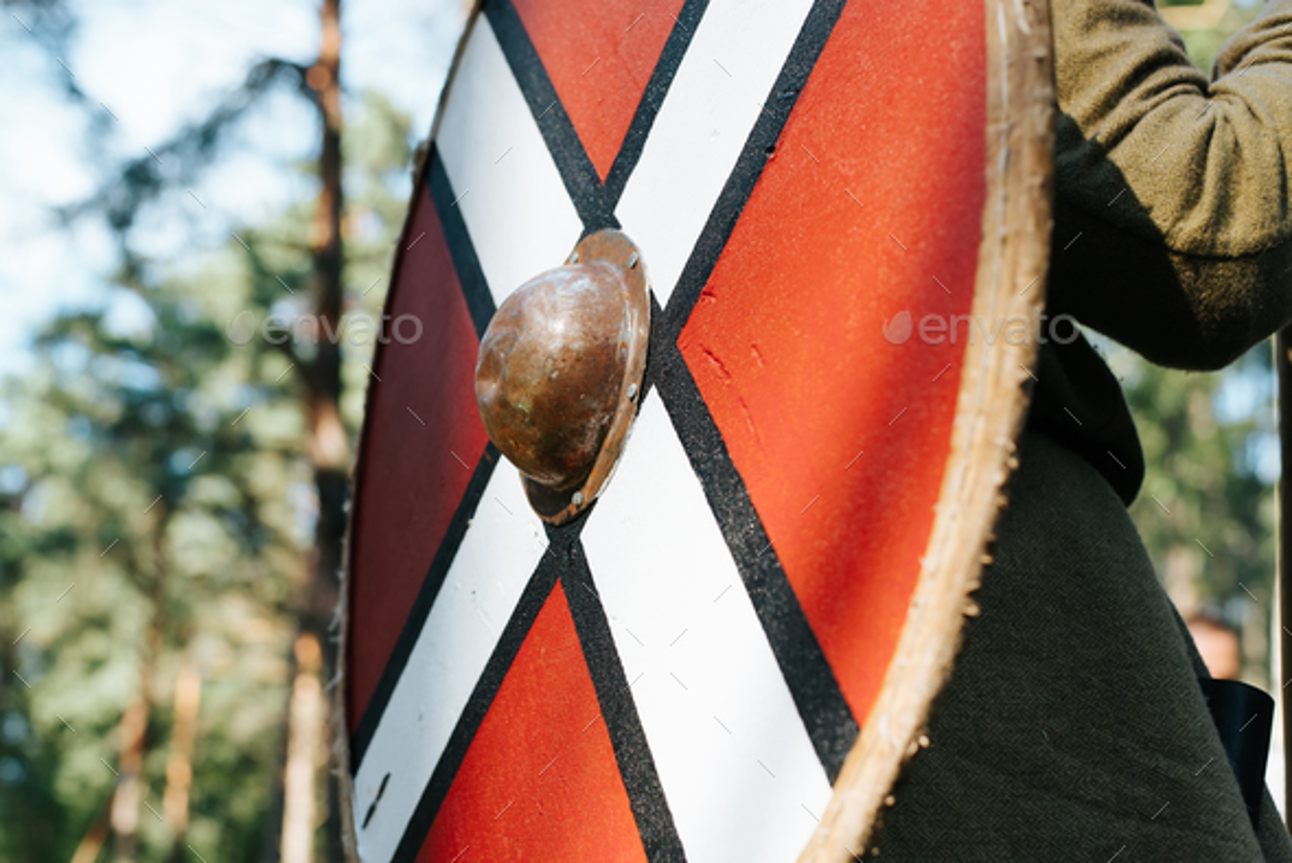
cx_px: 646
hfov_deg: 39.6
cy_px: 432
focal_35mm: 50
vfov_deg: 27.0
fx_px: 1795
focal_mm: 50
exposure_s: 1/250
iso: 200
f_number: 3.5
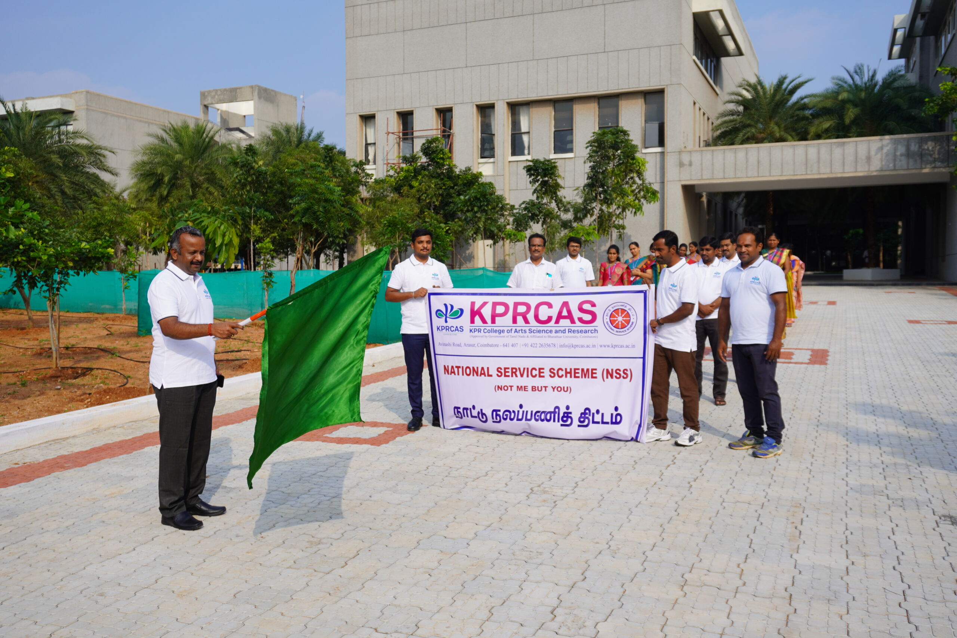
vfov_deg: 41.7
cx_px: 478
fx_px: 837
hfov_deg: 59.5
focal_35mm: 32
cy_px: 319
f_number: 5
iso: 100
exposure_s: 1/800
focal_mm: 21
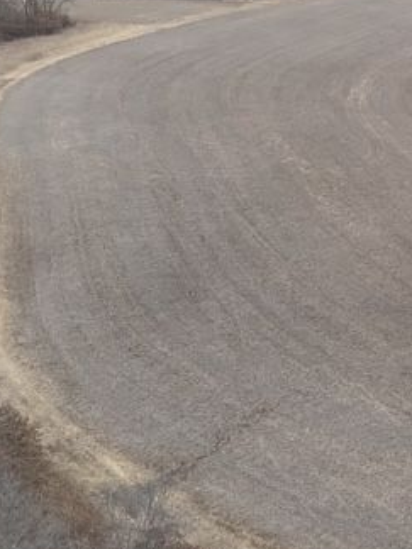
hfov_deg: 18.9
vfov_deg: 26.2
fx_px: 1174
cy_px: 207
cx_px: 476
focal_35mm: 74
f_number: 2.8
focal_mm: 4.4
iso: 100
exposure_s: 1/350
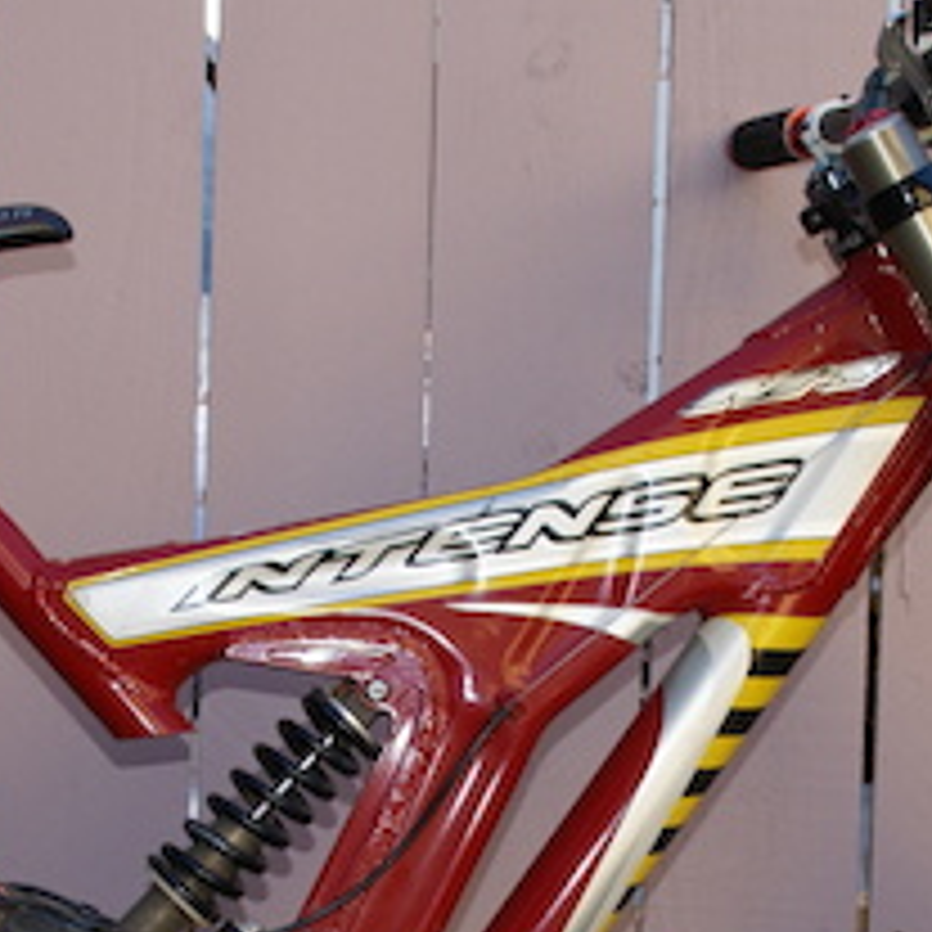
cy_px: 946
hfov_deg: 13.6
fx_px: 3899
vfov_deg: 13.4
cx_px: 455
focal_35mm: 128
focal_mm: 26
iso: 125
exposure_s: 1/80
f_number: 5.6
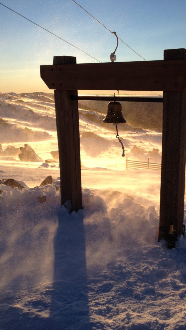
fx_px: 342
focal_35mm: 39
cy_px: 166
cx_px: 124
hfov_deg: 30.2
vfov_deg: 51.6
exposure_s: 1/1227
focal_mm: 4.28
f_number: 2.4
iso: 50
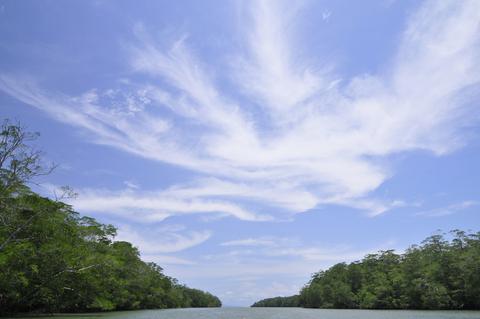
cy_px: 160
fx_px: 320
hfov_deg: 73.8
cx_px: 240
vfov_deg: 53.0
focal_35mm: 24
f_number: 2.8
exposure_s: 1/3200
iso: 400
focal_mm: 16
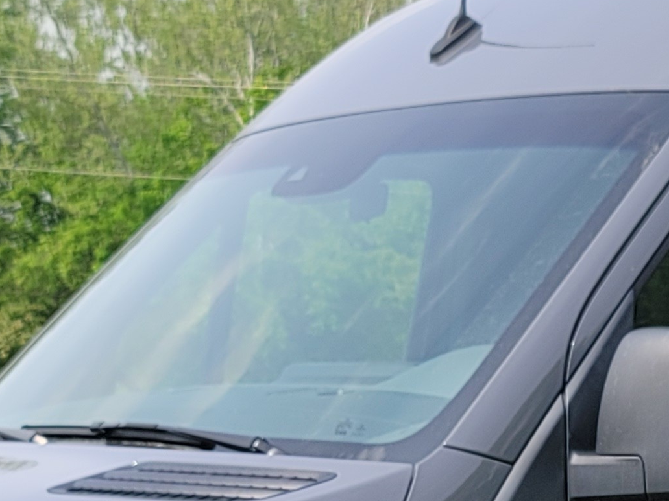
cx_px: 807
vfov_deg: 14.4
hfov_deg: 19.1
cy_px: 703
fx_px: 1874
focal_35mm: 97
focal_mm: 7
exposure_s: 1/619
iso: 20
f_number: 1.8
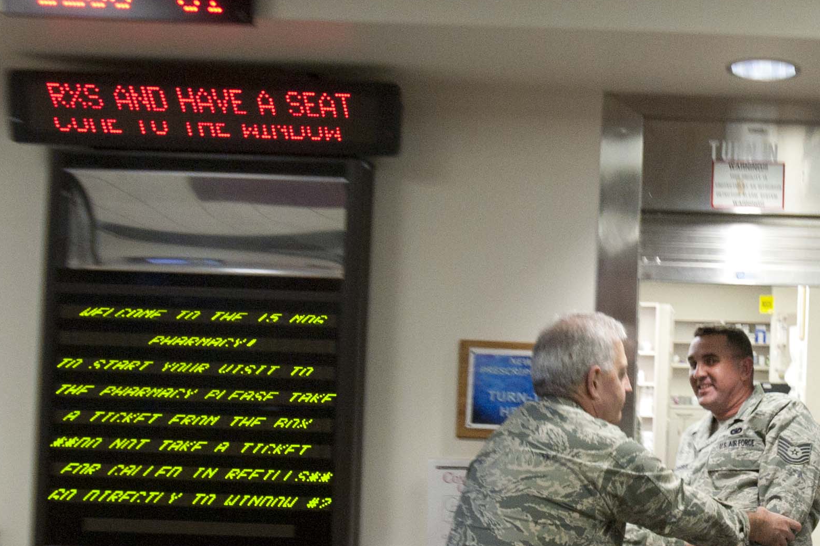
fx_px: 1047
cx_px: 745
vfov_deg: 29.1
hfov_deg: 39.5
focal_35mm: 46
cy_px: 331
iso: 3200
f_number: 5.6
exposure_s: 1/125
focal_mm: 17
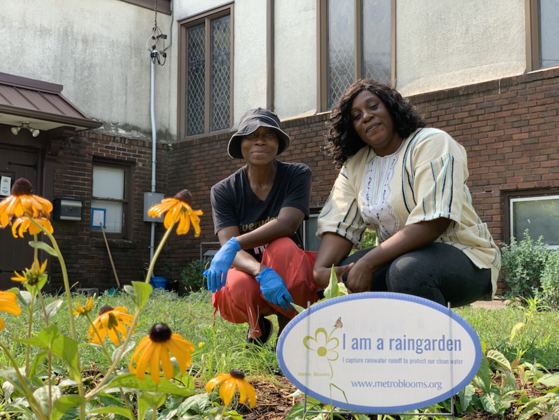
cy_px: 210
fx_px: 840
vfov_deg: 28.0
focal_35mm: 52
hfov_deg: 36.8
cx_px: 280
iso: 16
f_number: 2.4
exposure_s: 1/223
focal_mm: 6
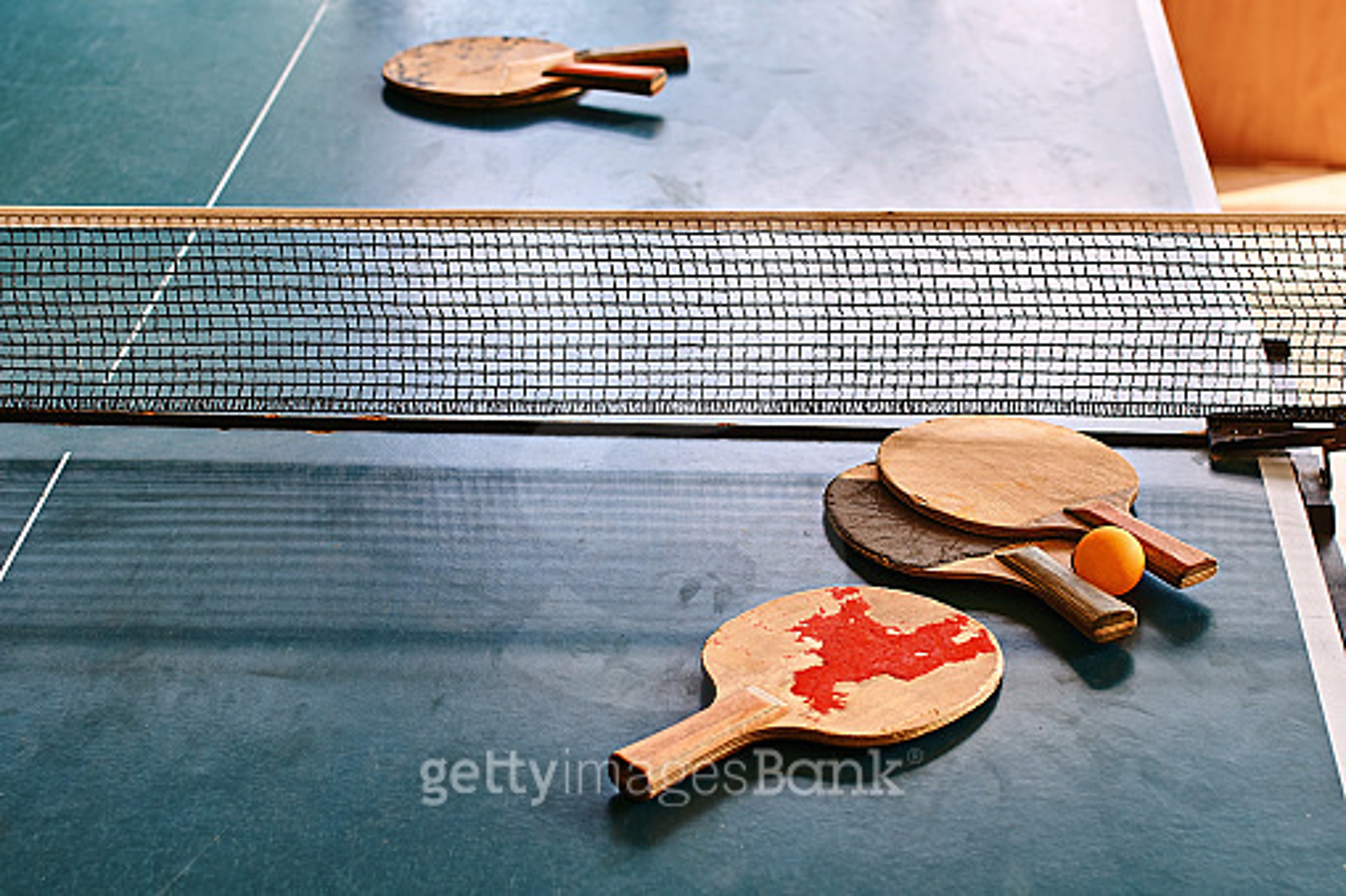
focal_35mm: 75
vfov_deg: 18.2
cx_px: 673
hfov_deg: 27.0
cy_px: 448
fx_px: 2803
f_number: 4.5
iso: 100
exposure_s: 1/60
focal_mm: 50
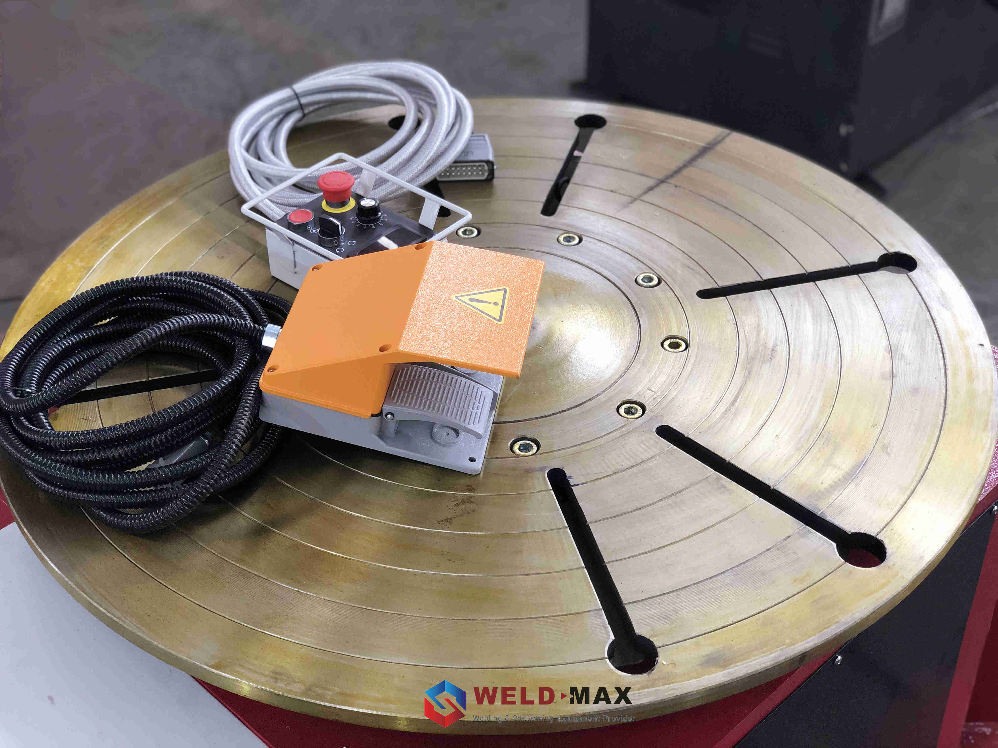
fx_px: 1499
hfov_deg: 36.8
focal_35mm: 52
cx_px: 499
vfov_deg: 28.0
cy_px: 374
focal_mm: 6
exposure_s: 1/40
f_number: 2.4
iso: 80
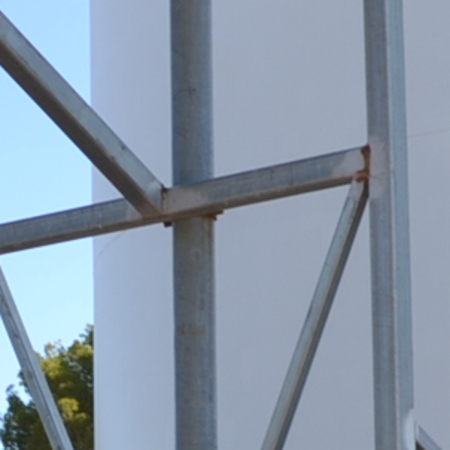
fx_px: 2574
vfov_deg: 9.9
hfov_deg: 9.9
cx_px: 57
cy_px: 478
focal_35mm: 175
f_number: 6.3
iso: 100
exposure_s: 1/200
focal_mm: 18
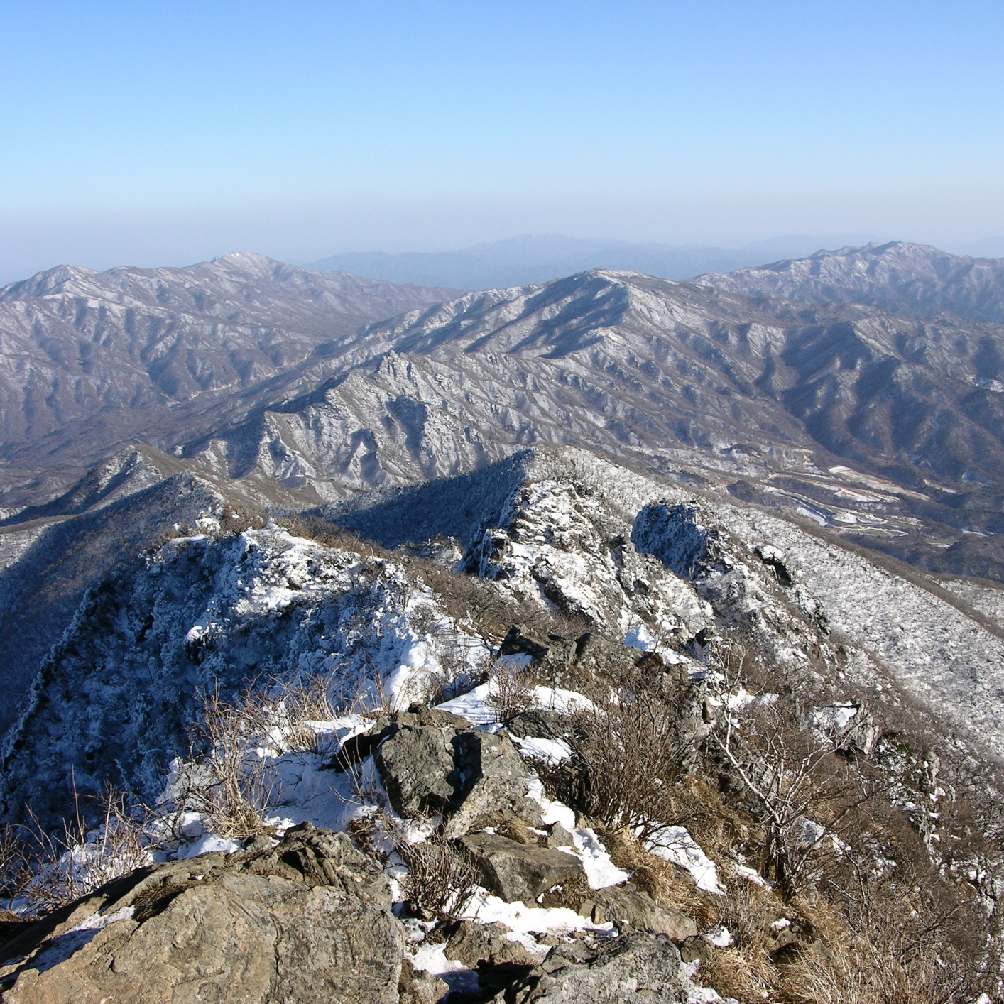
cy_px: 509
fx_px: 1378
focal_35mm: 42
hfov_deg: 40.0
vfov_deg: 40.0
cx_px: 516
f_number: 8
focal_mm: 8.9
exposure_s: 1/129
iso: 50
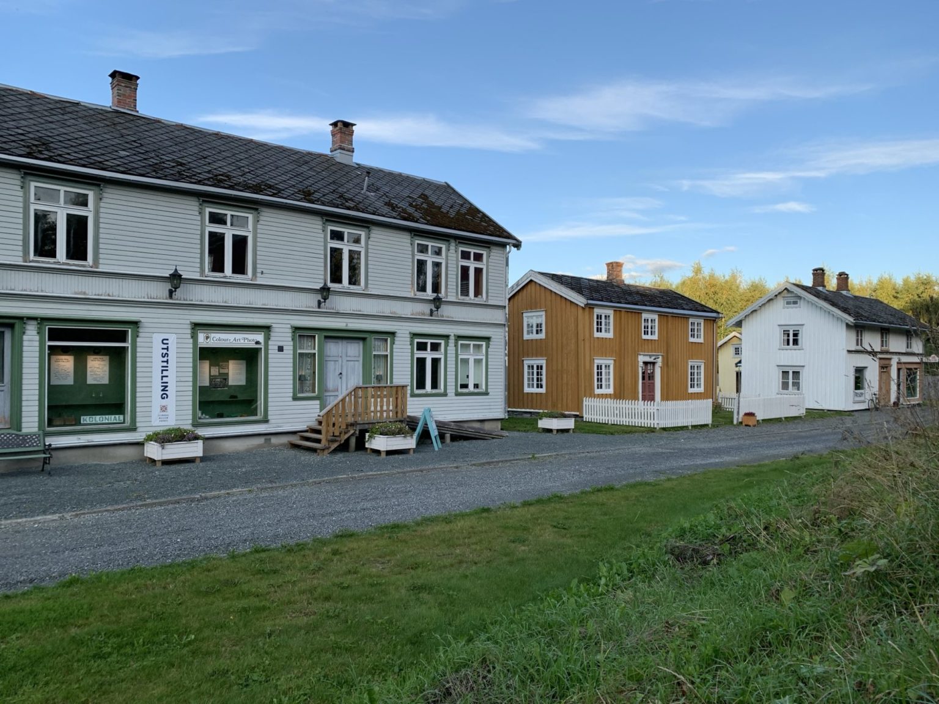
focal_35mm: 26
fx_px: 705
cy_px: 352
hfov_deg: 67.3
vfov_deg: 53.1
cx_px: 470
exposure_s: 1/623
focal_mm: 4.25
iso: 25
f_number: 1.8
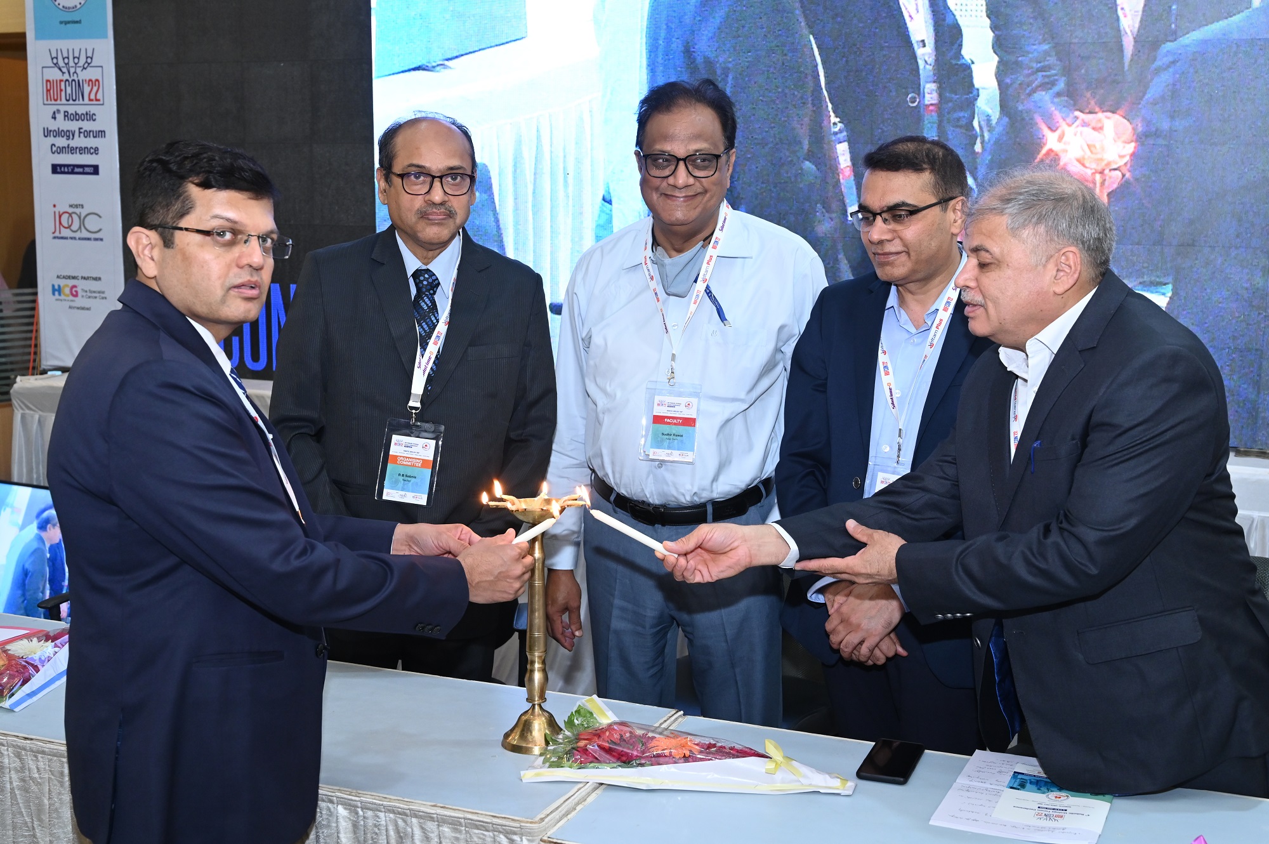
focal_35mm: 42
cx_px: 634
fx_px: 1479
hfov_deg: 46.4
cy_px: 422
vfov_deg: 31.8
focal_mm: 42
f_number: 5.6
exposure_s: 1/80
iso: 2000
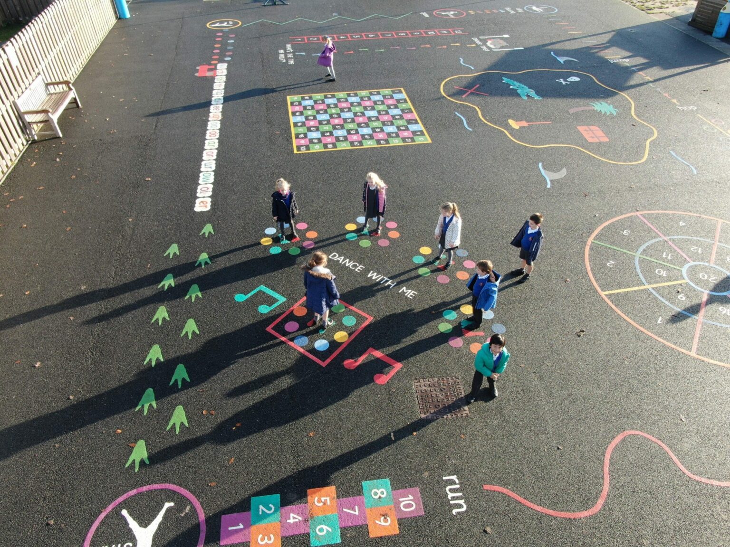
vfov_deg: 56.8
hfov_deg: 71.6
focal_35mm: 24
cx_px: 365
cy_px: 274
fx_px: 506
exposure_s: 1/200
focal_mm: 4.39
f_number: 2.8
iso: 100
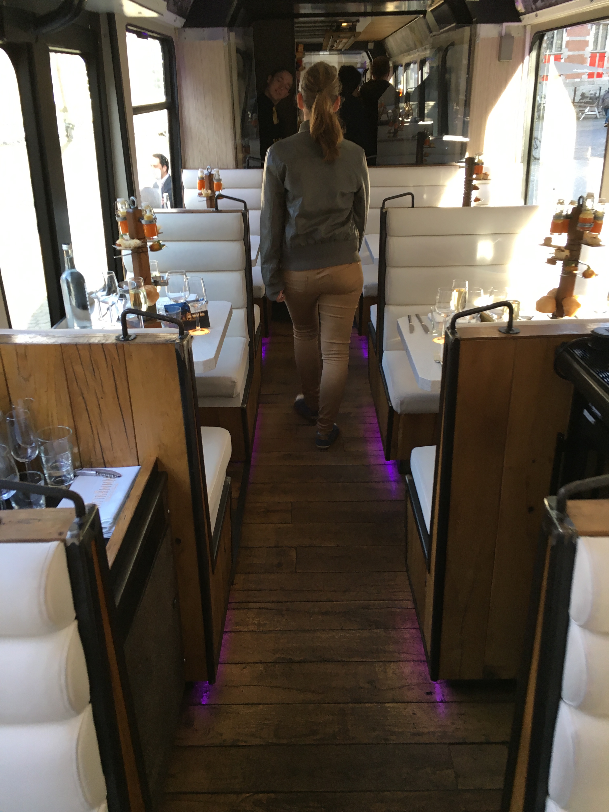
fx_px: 680
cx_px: 304
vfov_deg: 61.7
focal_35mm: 29
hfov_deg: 48.2
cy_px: 406
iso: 25
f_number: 2.2
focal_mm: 4.15
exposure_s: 1/33
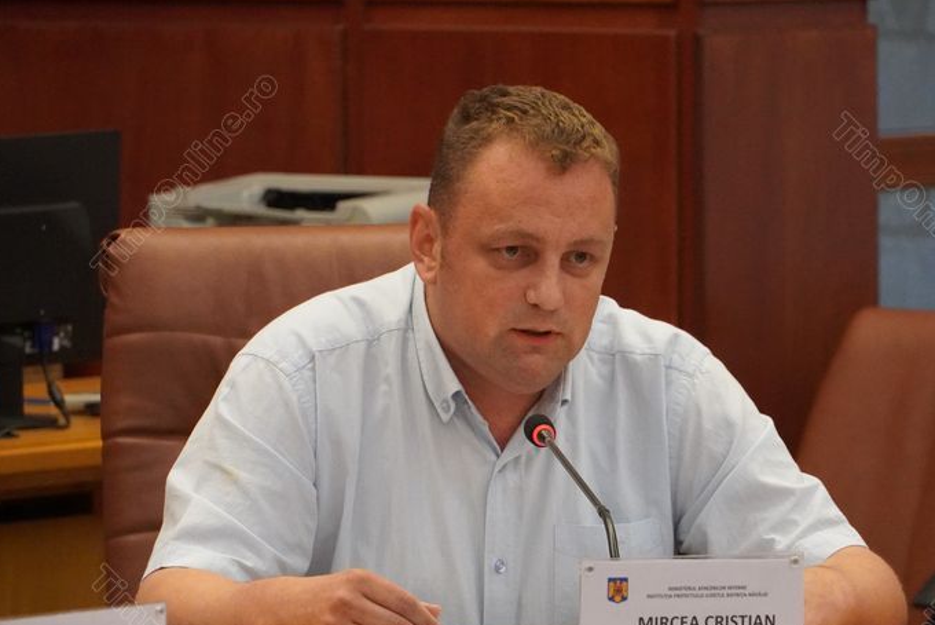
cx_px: 540
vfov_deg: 4.5
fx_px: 7918
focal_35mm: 305
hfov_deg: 6.8
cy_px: 422
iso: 5000
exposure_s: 1/250
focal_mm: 135
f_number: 5.6
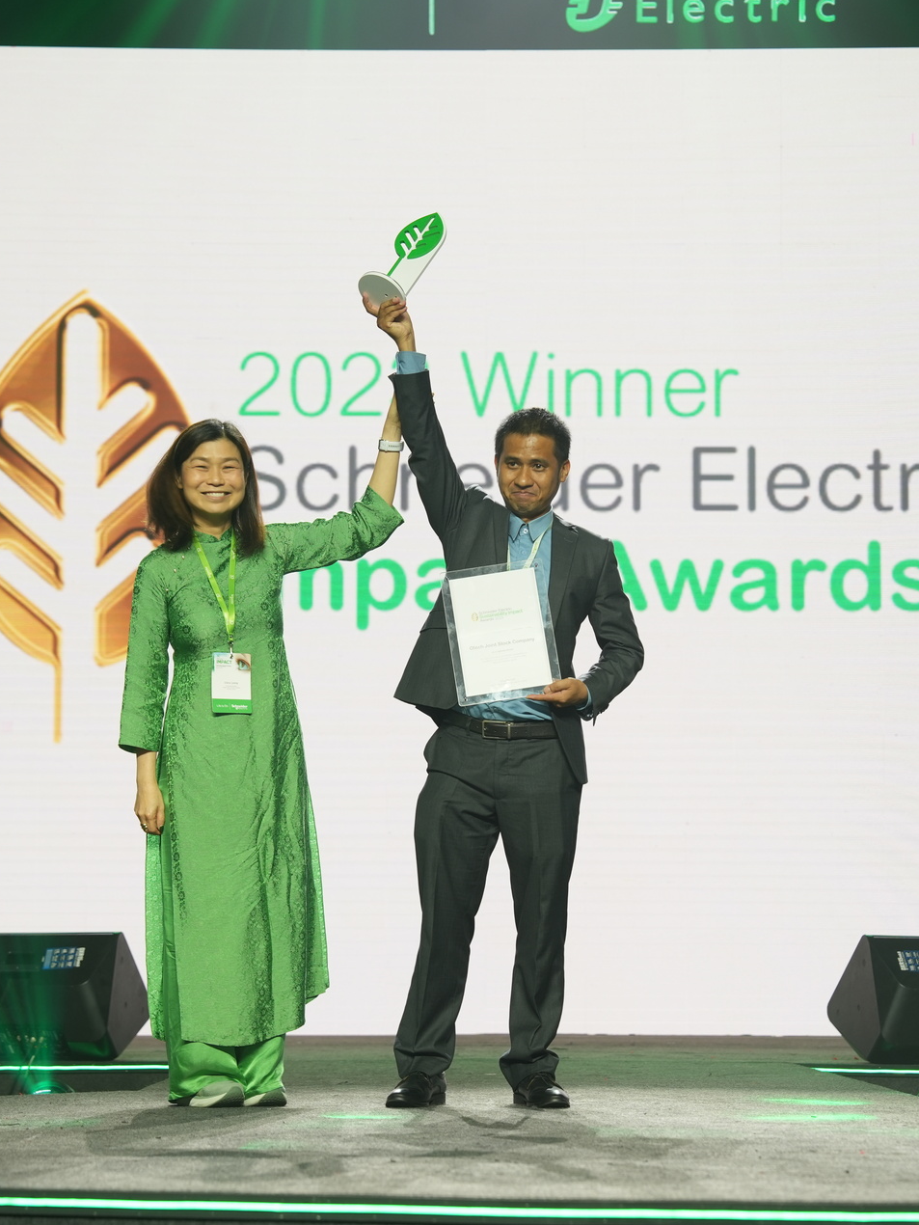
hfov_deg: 15.9
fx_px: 3291
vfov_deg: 21.1
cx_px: 448
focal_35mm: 93
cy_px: 613
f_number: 4
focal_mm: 64
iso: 320
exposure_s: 1/100
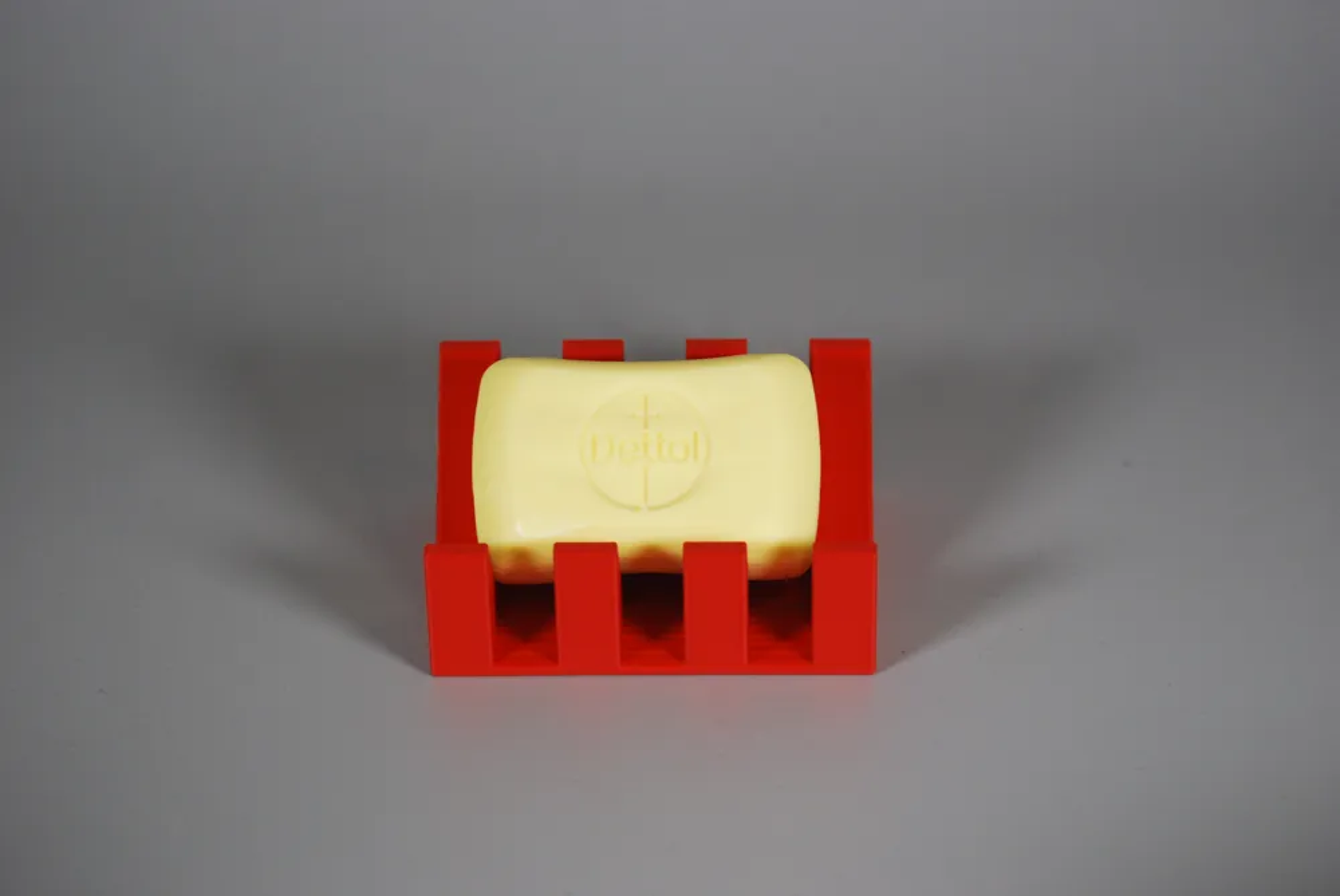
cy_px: 448
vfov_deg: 13.1
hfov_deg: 19.4
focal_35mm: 105
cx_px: 670
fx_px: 3912
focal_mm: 70
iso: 400
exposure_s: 1/100
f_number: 4
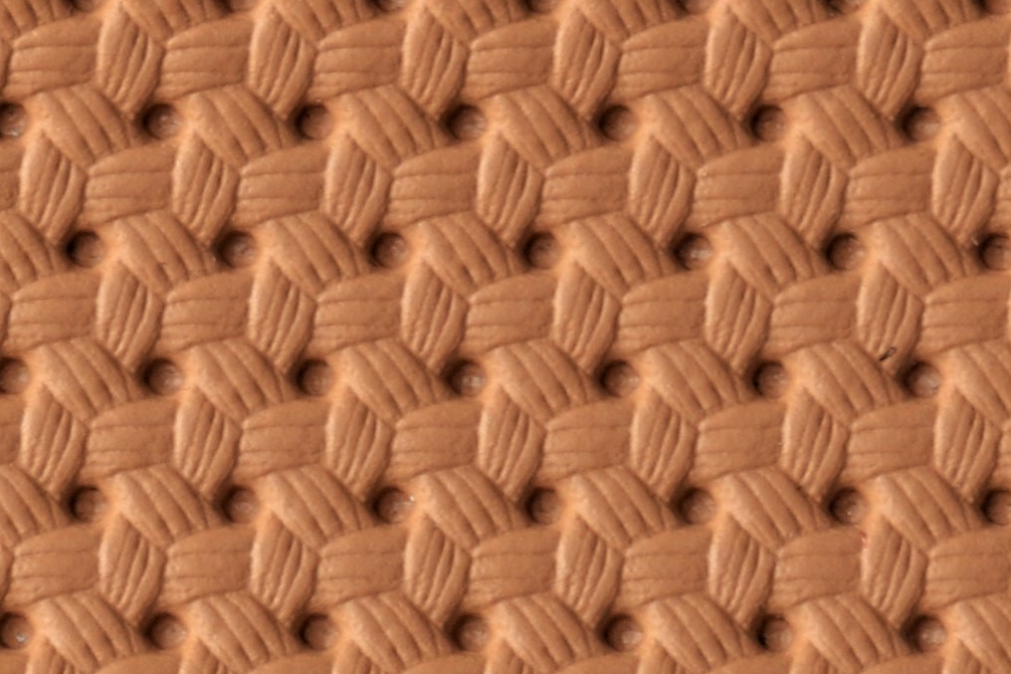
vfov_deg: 6.6
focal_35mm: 209
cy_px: 515
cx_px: 48
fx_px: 5876
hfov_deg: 9.8
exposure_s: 1/125
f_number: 8
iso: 400
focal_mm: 55
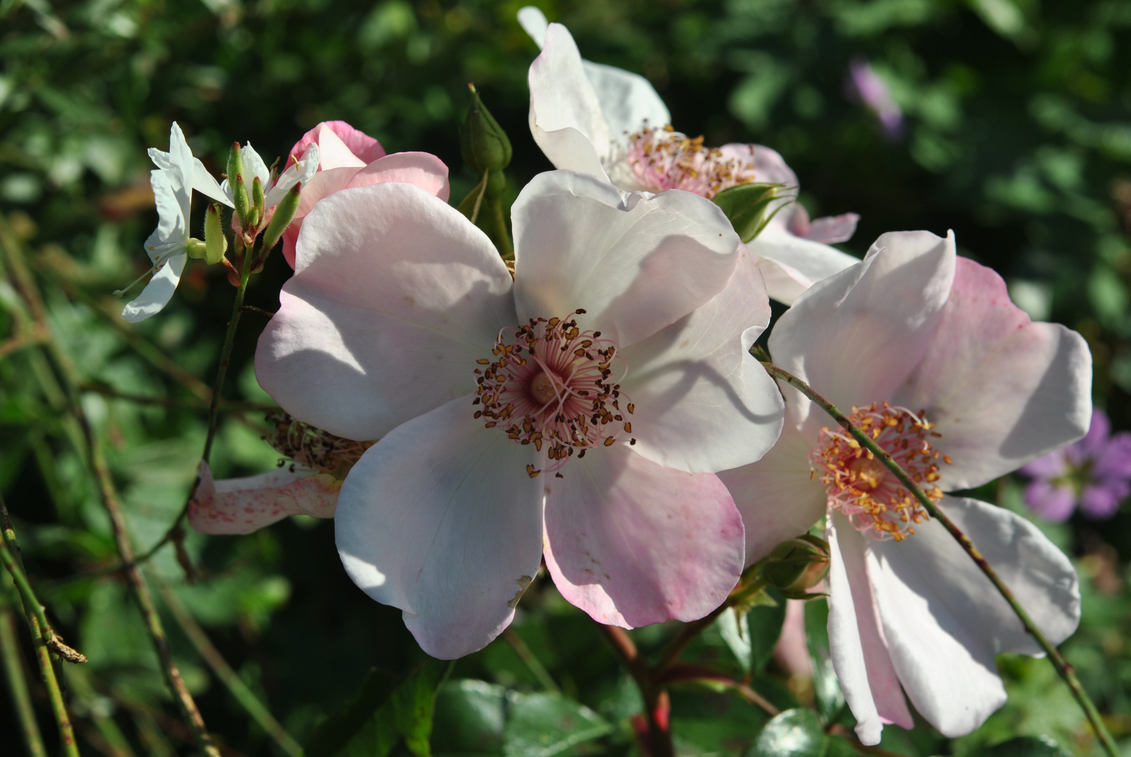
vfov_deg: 15.2
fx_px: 2831
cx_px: 566
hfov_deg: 22.6
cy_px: 378
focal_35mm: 90
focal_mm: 60
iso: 100
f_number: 8
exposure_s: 1/320
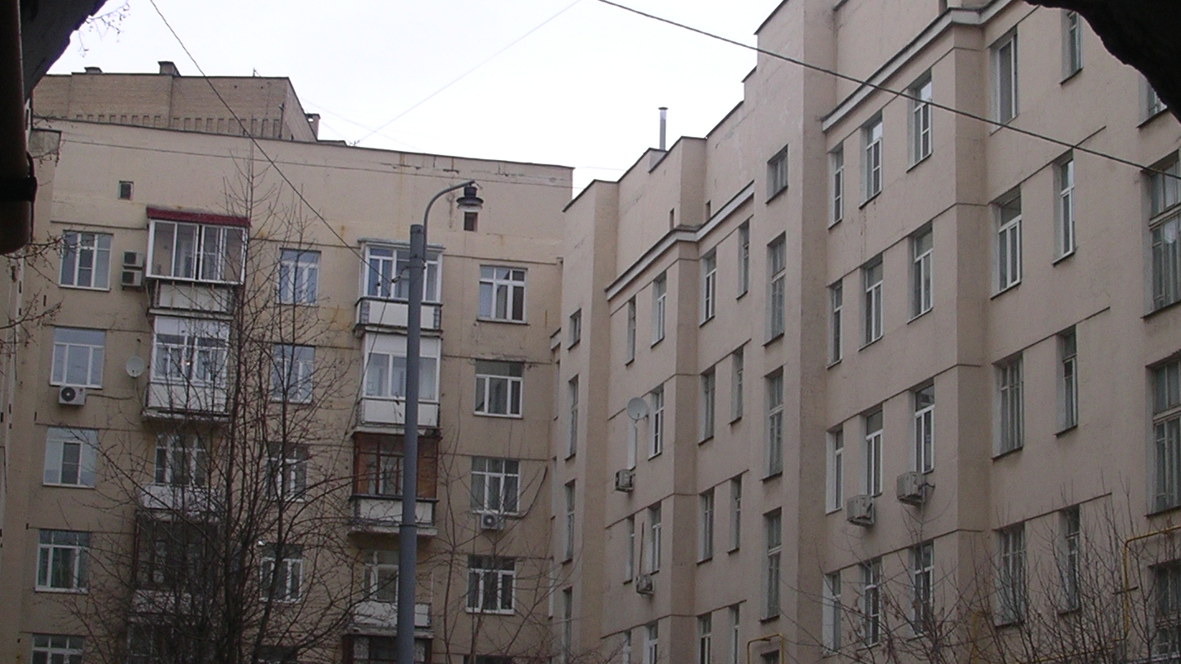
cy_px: 379
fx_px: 2286
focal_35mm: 73
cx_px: 649
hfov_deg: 28.9
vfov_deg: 16.5
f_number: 2.8
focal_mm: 7.8
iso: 64
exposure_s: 1/160
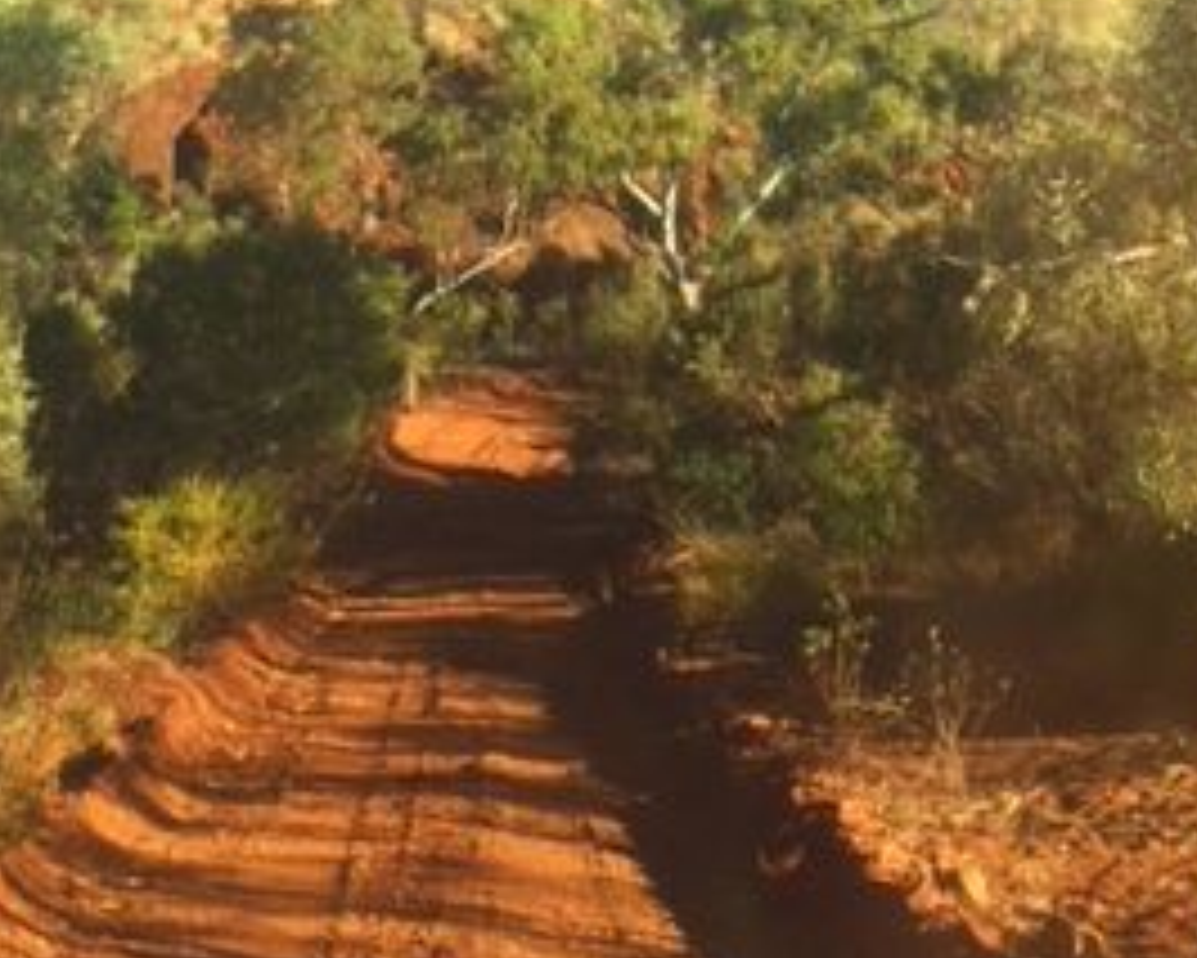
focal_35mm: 68
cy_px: -288
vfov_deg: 20.5
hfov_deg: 27.9
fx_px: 2410
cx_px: 531
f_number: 2.2
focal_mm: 4.15
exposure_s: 1/807
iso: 32
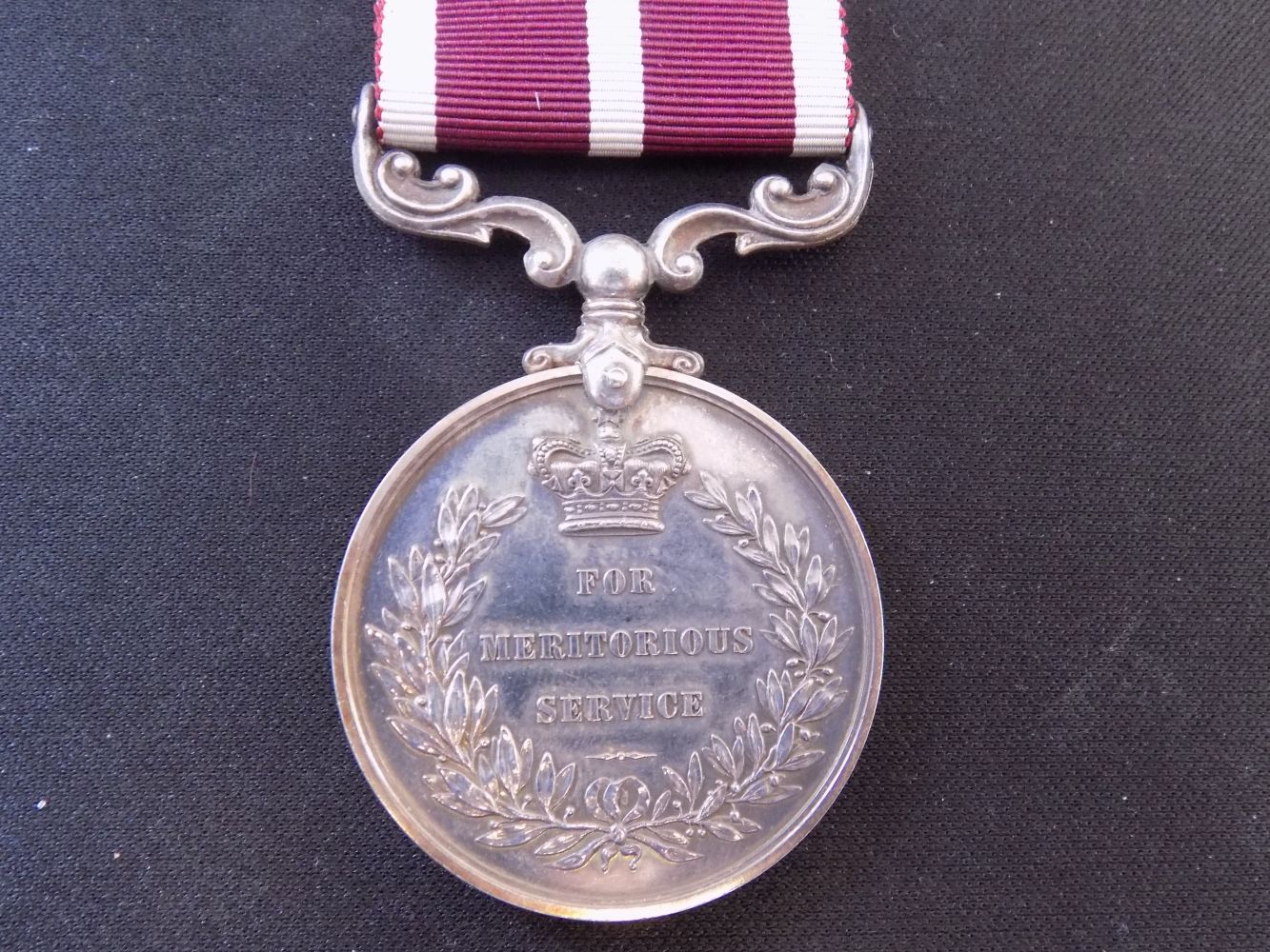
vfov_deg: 41.8
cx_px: 635
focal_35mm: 34
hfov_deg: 54.0
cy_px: 476
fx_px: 1248
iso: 400
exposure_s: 1/20
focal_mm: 6.1
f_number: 3.4
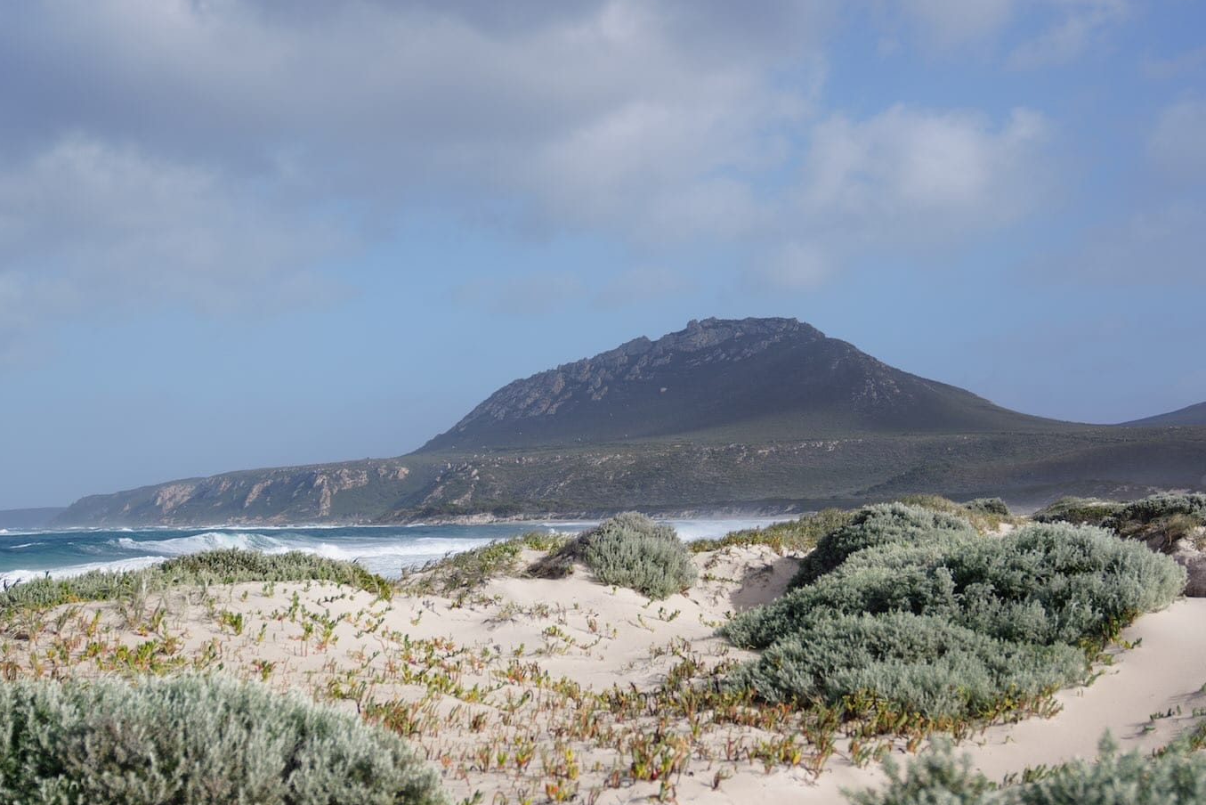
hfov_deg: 38.9
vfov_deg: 26.5
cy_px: 399
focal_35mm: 51
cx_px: 636
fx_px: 1709
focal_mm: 36
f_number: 2.8
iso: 100
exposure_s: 1/2500
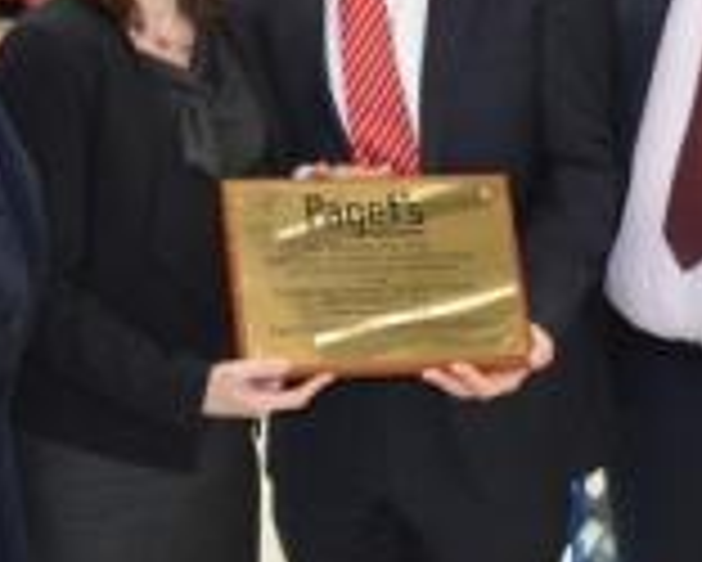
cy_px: 130
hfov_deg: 15.3
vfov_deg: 12.3
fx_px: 2606
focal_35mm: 125
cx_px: 387
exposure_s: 1/60
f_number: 4.2
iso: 500
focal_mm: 31
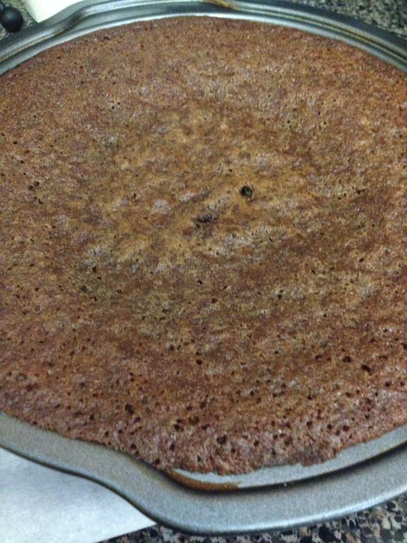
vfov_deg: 52.6
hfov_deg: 40.7
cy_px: 272
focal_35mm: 35
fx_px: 549
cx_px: 204
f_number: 2.4
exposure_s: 1/15
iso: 800
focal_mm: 4.28
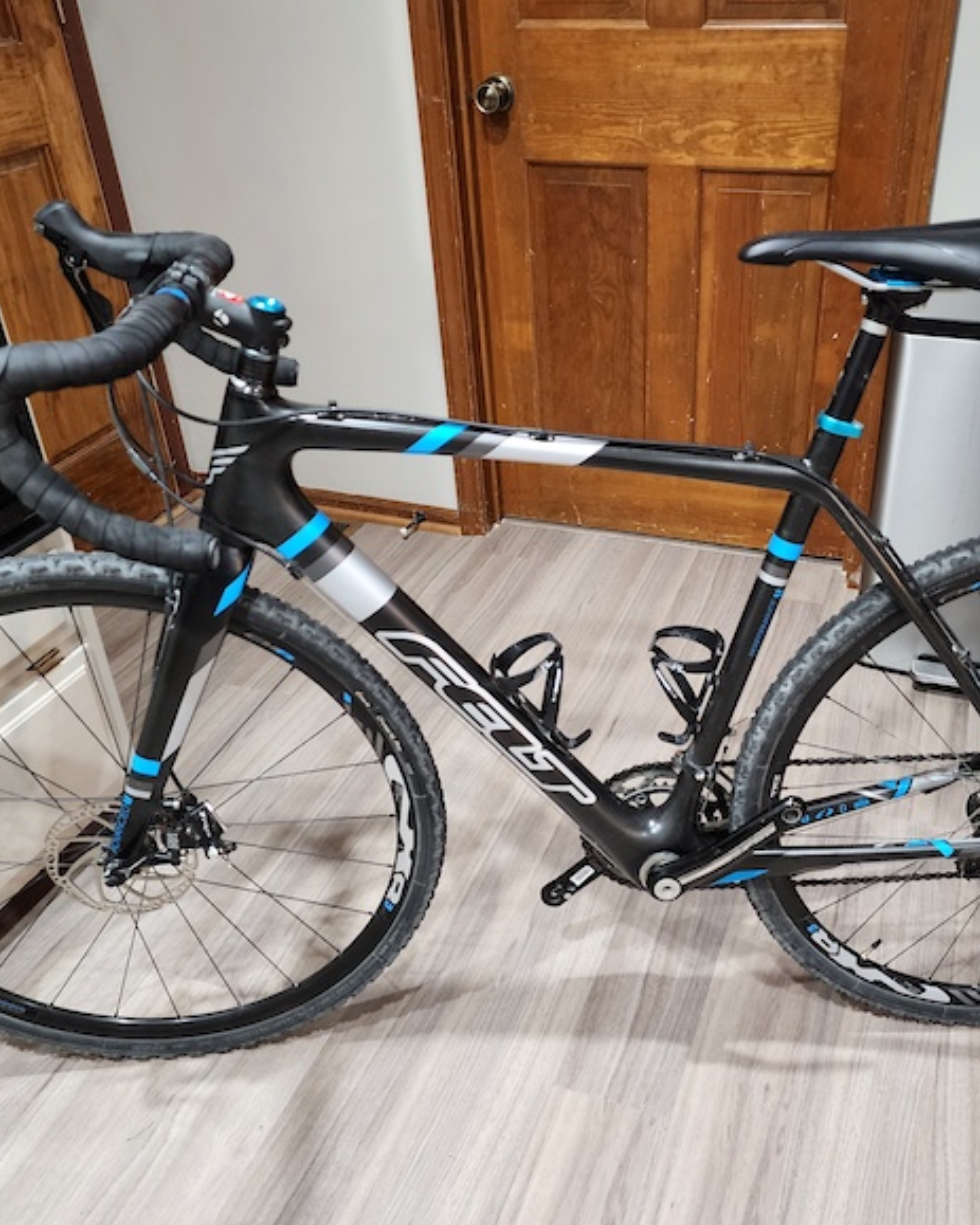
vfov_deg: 57.2
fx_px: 1124
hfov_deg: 46.8
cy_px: 611
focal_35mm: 31
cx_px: 599
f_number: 1.8
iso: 640
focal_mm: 6.4
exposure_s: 1/40
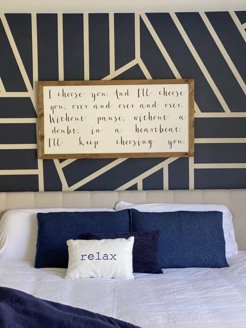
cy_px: 164
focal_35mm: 52
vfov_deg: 36.8
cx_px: 123
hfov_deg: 28.0
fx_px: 493
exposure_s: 1/60
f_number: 2
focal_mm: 6
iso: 400
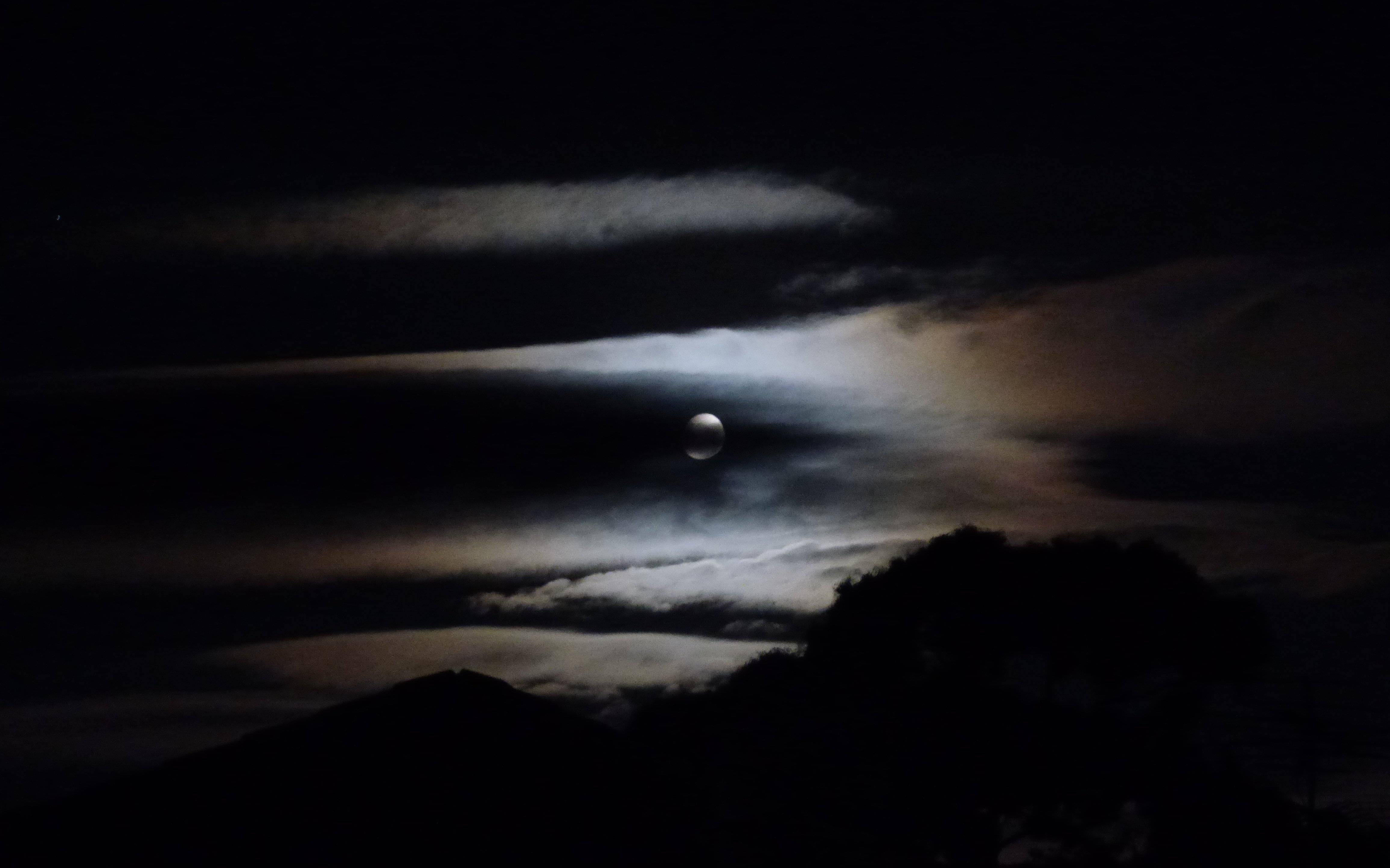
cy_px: 443
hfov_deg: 14.9
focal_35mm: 140
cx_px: 695
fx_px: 5303
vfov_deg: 9.4
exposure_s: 1/2
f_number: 5.2
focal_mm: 23.64
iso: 1600
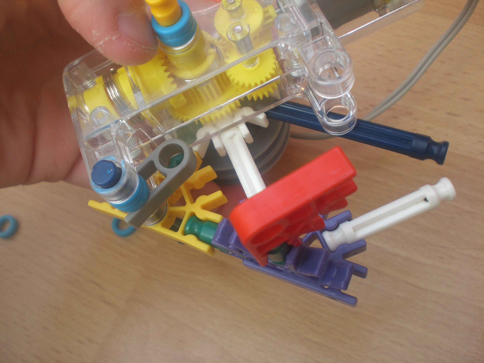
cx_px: 242
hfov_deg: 49.0
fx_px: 531
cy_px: 182
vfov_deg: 37.7
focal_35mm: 38
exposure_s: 1/125
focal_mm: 6.3
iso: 50
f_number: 3.1
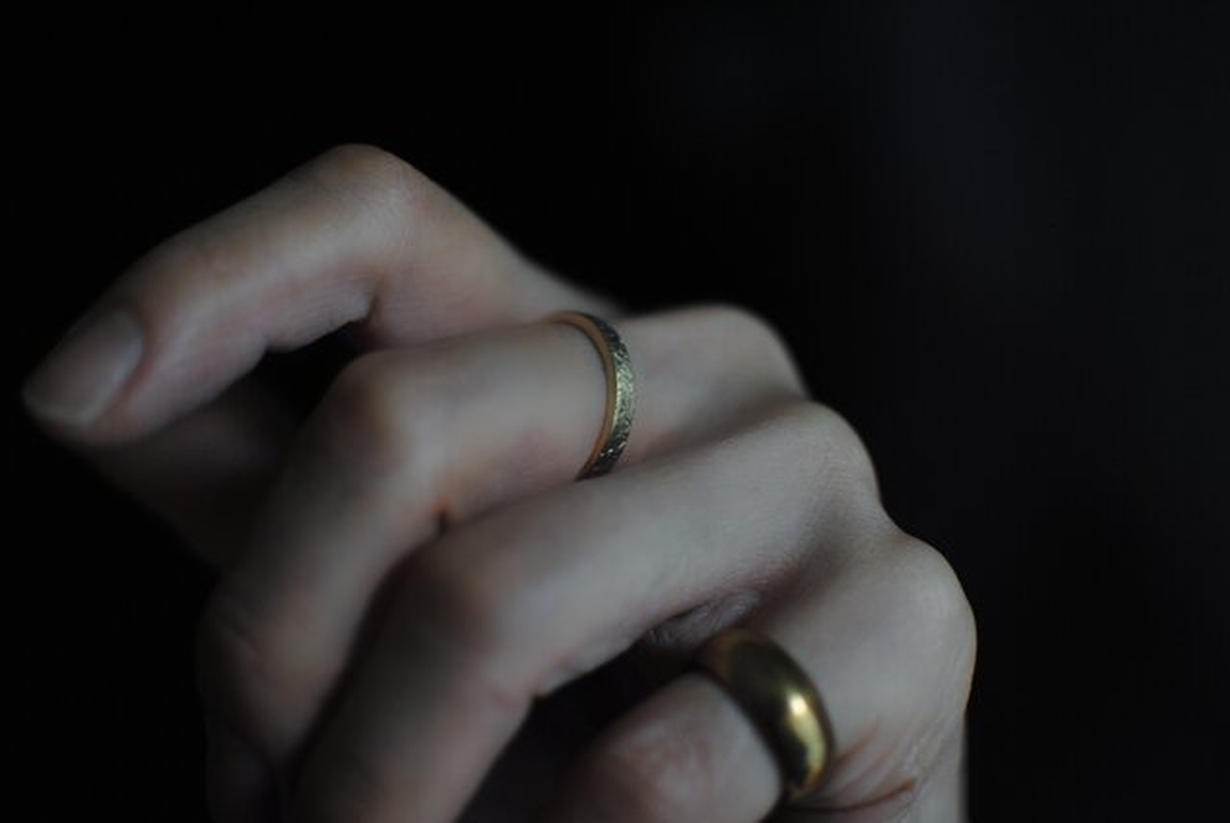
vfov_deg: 25.8
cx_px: 615
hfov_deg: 37.8
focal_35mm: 52
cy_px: 412
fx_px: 1795
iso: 400
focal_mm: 35
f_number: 1.8
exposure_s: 1/160
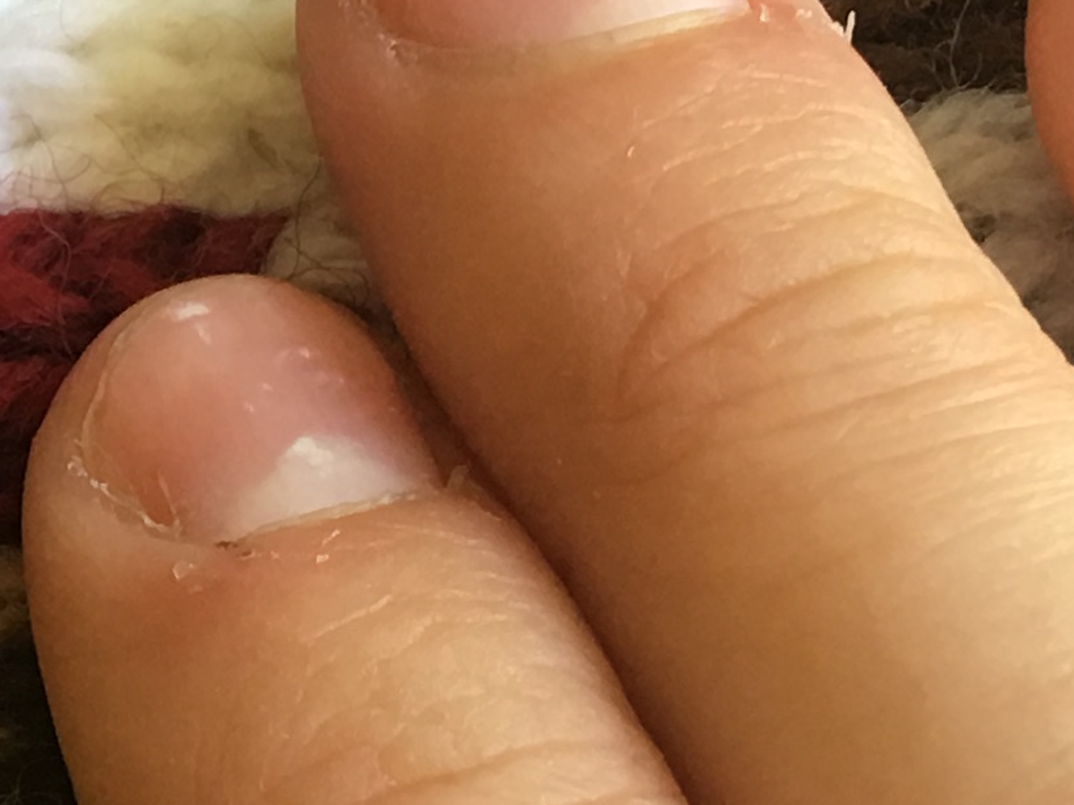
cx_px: -133
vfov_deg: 10.3
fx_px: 4435
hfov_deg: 13.5
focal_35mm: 143
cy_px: 730
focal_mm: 4.15
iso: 40
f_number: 2.2
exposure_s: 1/33
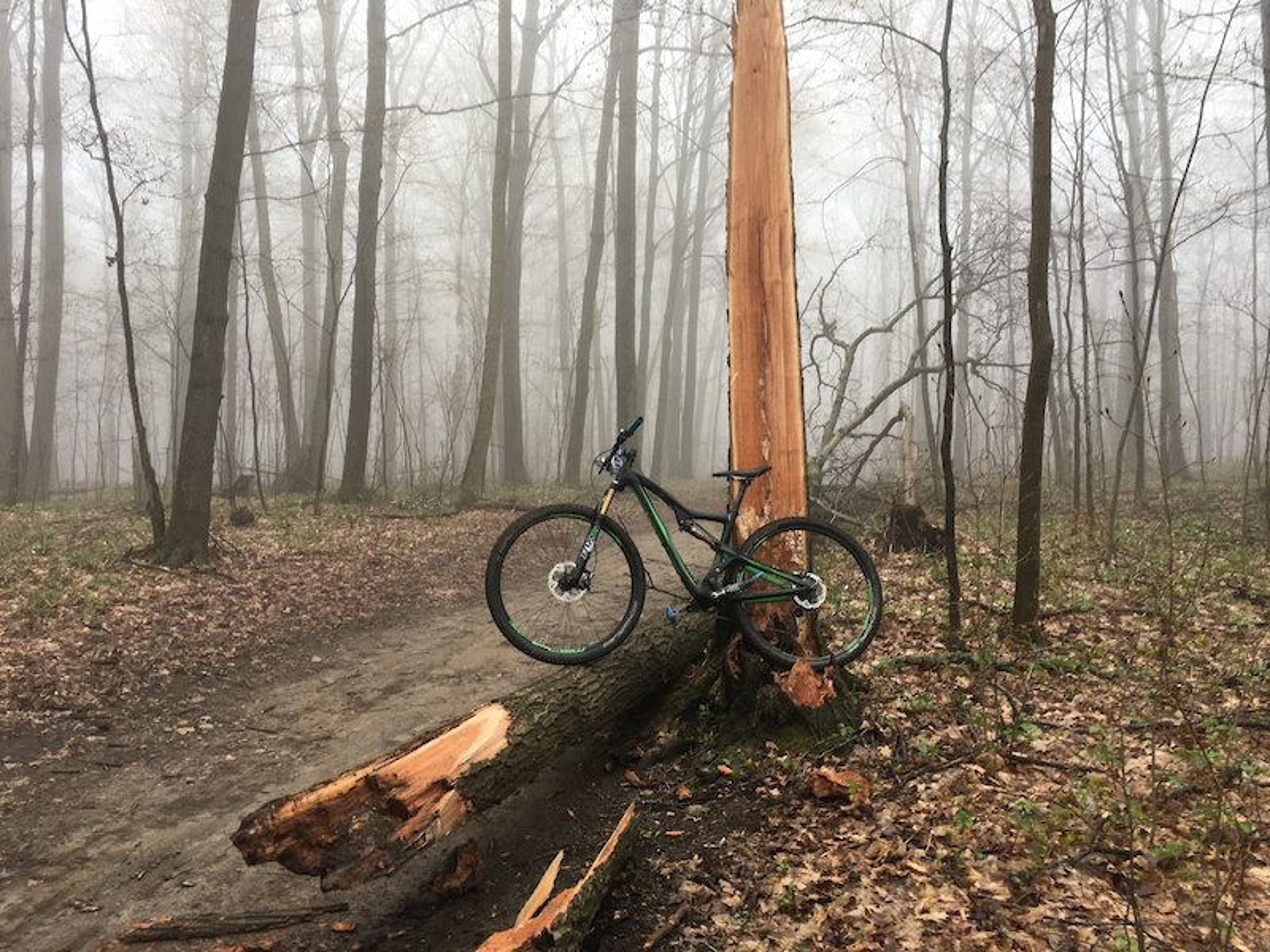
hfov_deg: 61.7
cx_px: 635
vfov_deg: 48.2
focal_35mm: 29
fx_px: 1064
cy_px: 476
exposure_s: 1/120
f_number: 2.2
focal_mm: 4.15
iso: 40
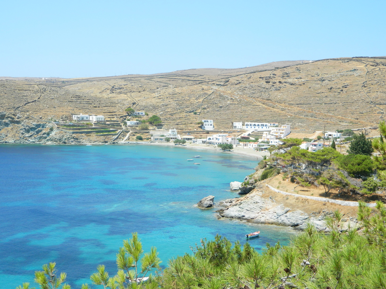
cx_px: 193
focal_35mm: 47
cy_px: 144
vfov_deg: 30.9
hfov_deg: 40.4
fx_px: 524
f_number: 3.6
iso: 80
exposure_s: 1/640
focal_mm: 8.4
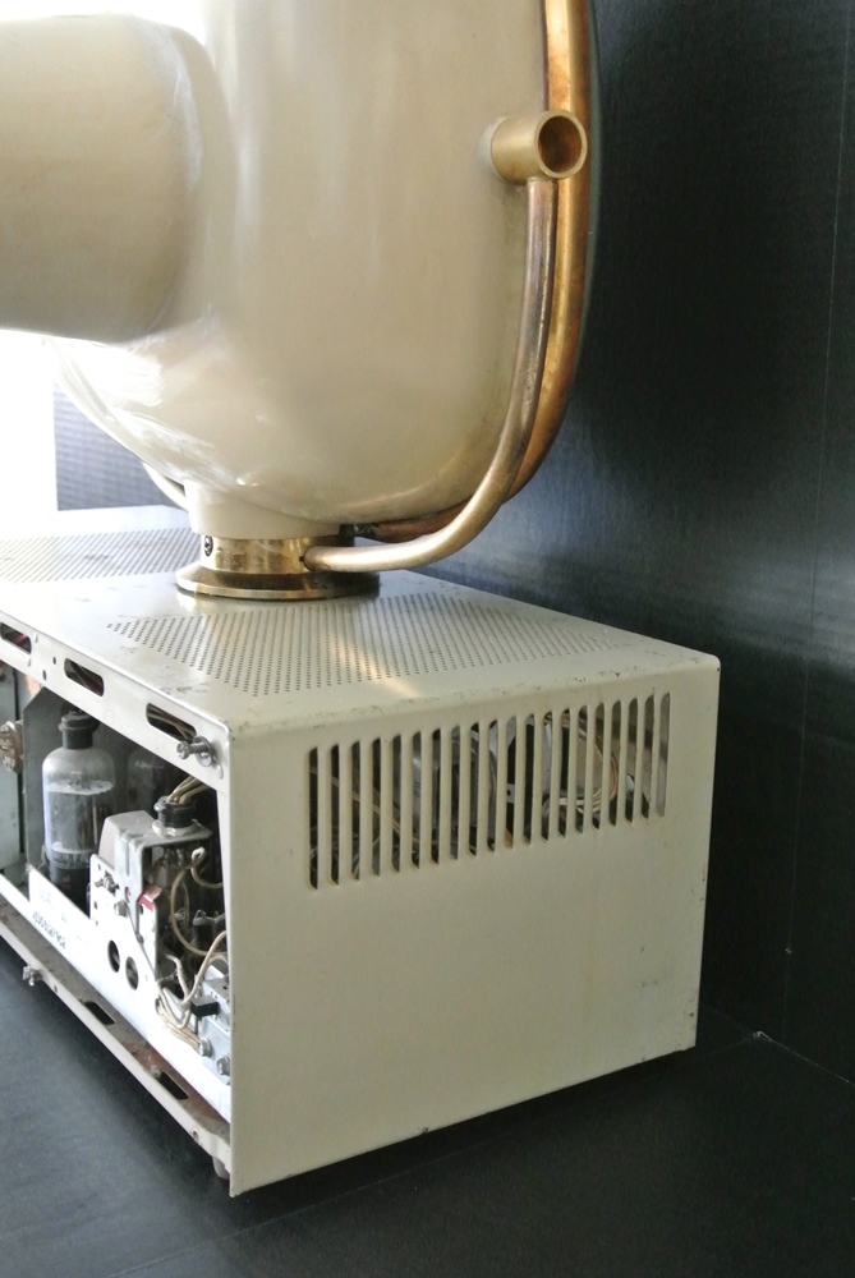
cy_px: 639
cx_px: 428
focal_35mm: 44
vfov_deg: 44.5
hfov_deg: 30.6
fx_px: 1564
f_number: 4.2
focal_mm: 16.3
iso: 3200
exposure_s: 1/15
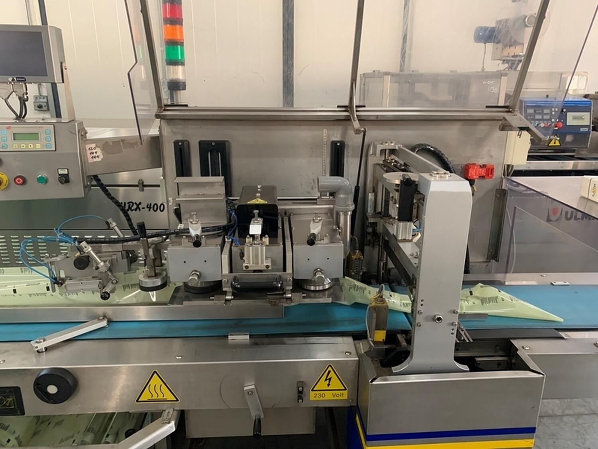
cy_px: 224
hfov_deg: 67.3
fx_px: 449
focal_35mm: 26
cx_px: 299
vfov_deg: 53.1
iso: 320
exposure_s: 1/50
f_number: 1.8
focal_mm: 4.25
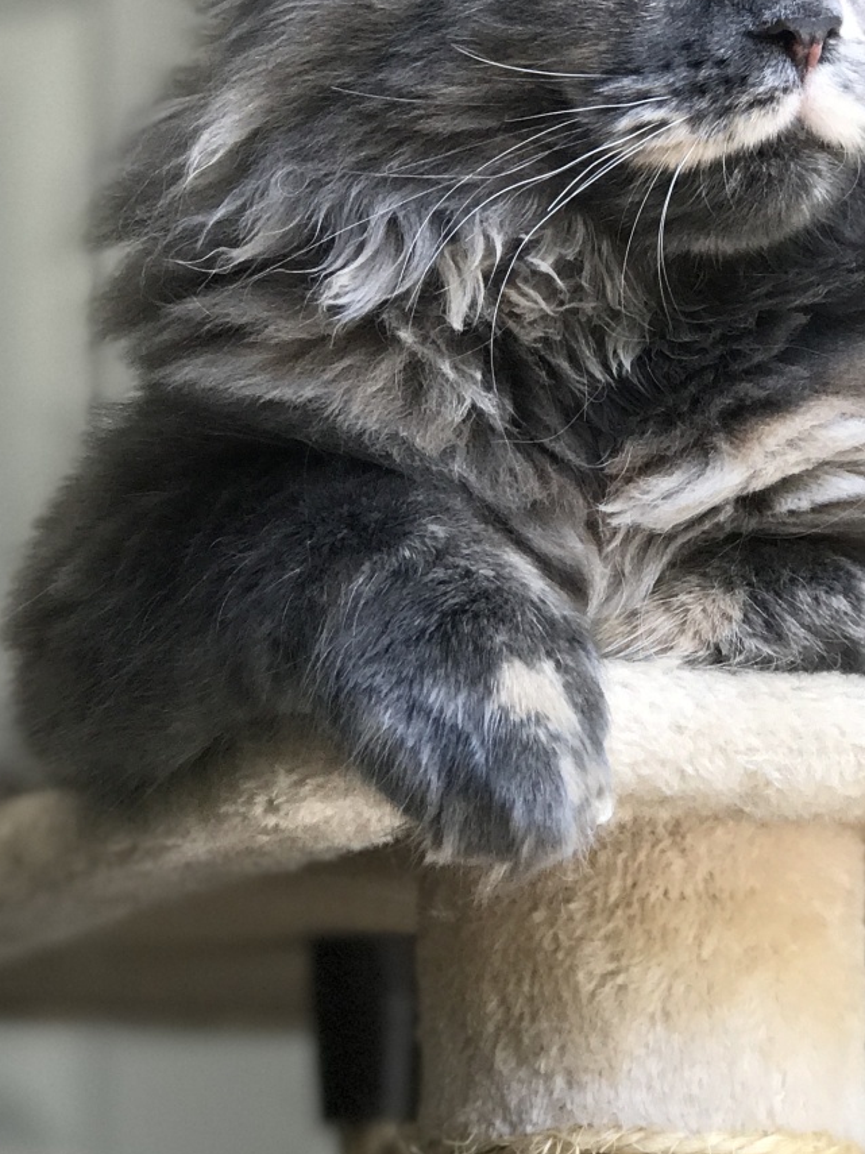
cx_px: 563
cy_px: 341
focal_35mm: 128
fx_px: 4266
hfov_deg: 11.6
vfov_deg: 15.4
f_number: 2.8
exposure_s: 1/60
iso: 80
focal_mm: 6.6
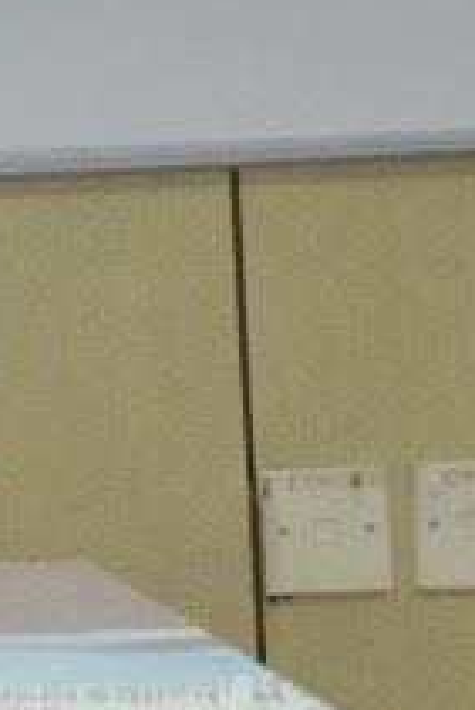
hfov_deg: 4.1
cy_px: -330
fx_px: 6303
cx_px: -1369
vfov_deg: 6.4
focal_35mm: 319
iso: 800
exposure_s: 1/100
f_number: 4.5
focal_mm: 35
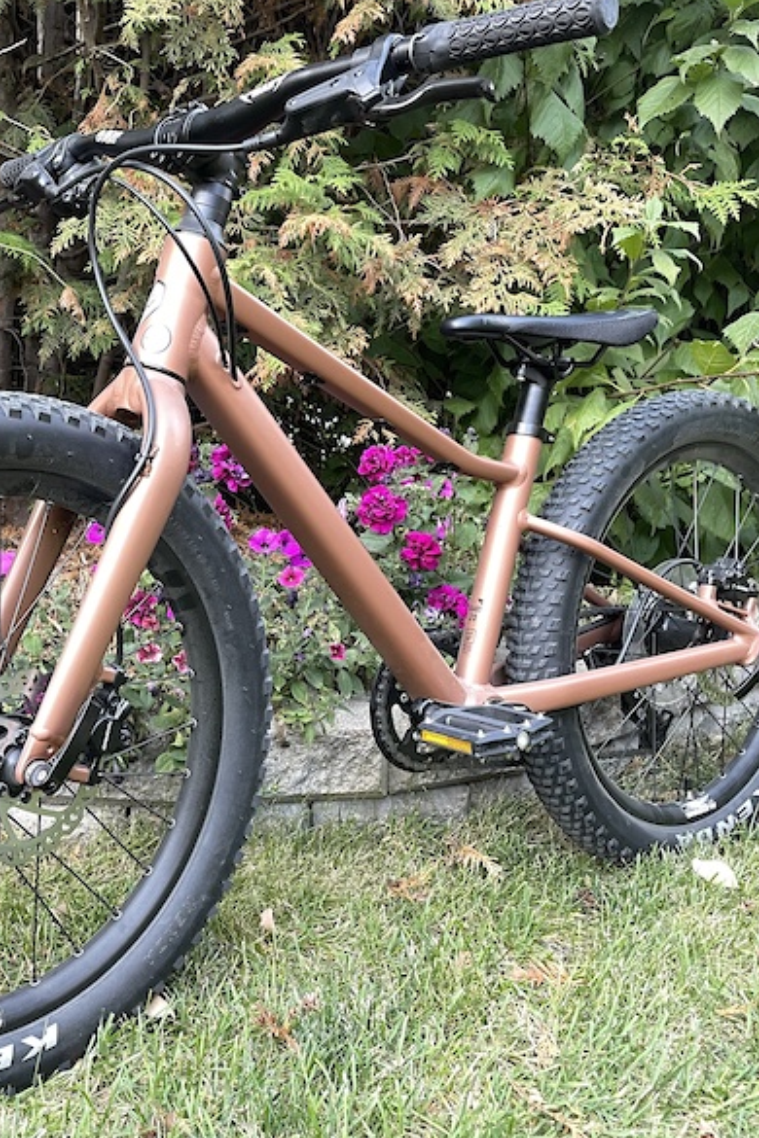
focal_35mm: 37
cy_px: 558
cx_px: 128
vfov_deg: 51.9
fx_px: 1170
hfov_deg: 34.6
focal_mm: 4.2
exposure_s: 1/78
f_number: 1.6
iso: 125
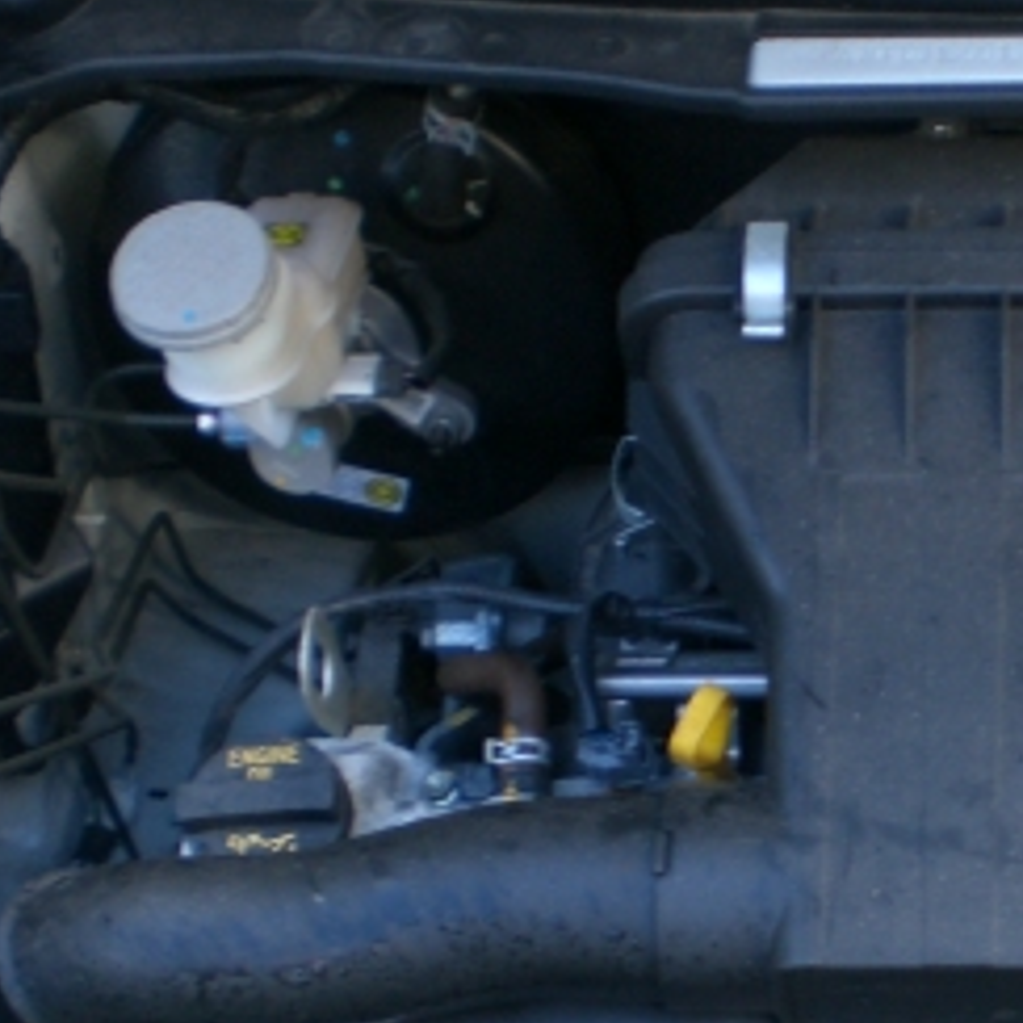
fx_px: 2942
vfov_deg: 19.6
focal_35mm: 88
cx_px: 1157
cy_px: 755
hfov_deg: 18.9
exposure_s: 1/100
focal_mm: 6.3
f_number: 3.1
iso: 100
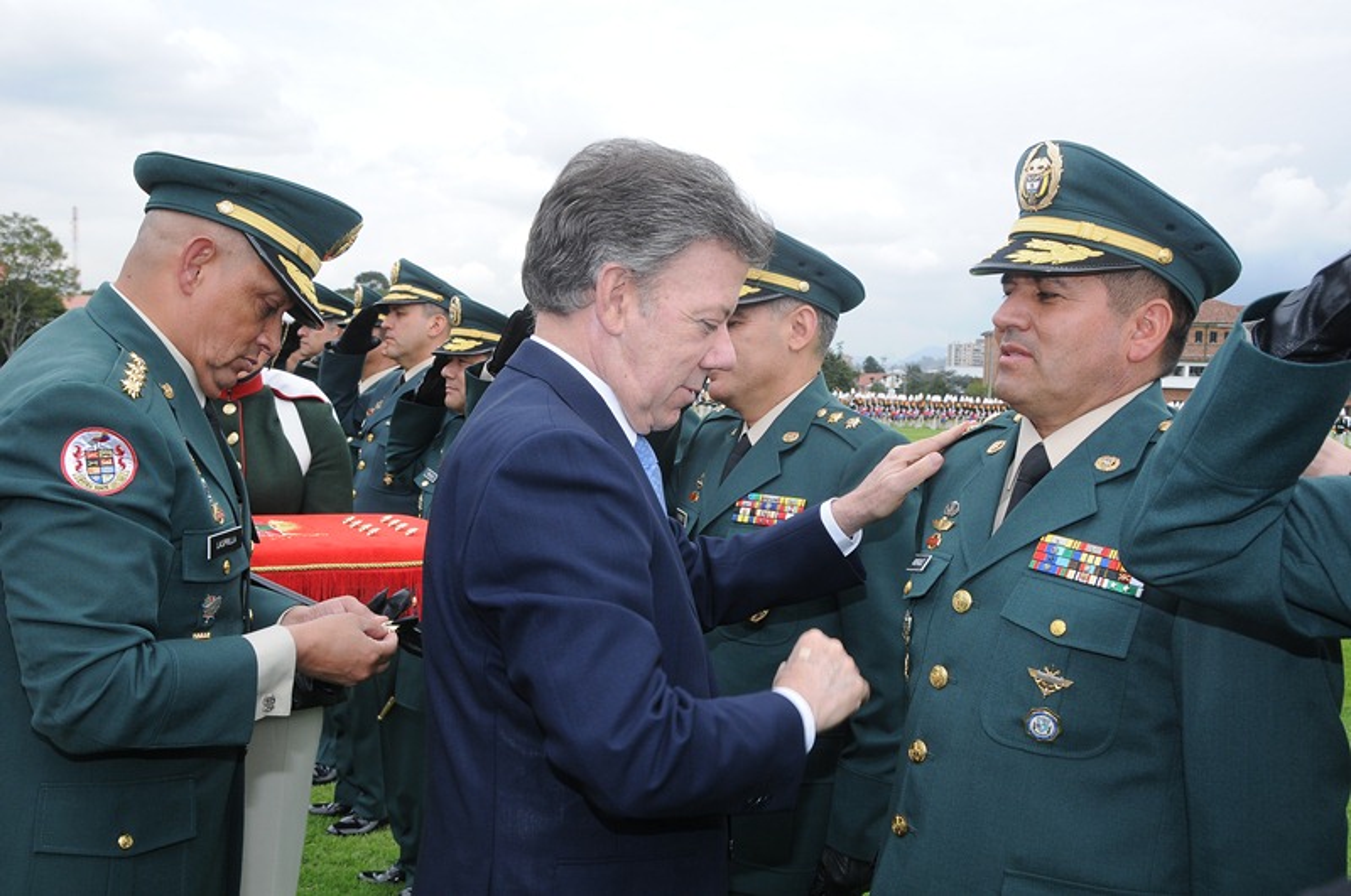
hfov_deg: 49.6
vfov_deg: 34.1
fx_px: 1462
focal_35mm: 39
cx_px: 676
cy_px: 448
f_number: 10
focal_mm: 26
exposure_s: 1/160
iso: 250
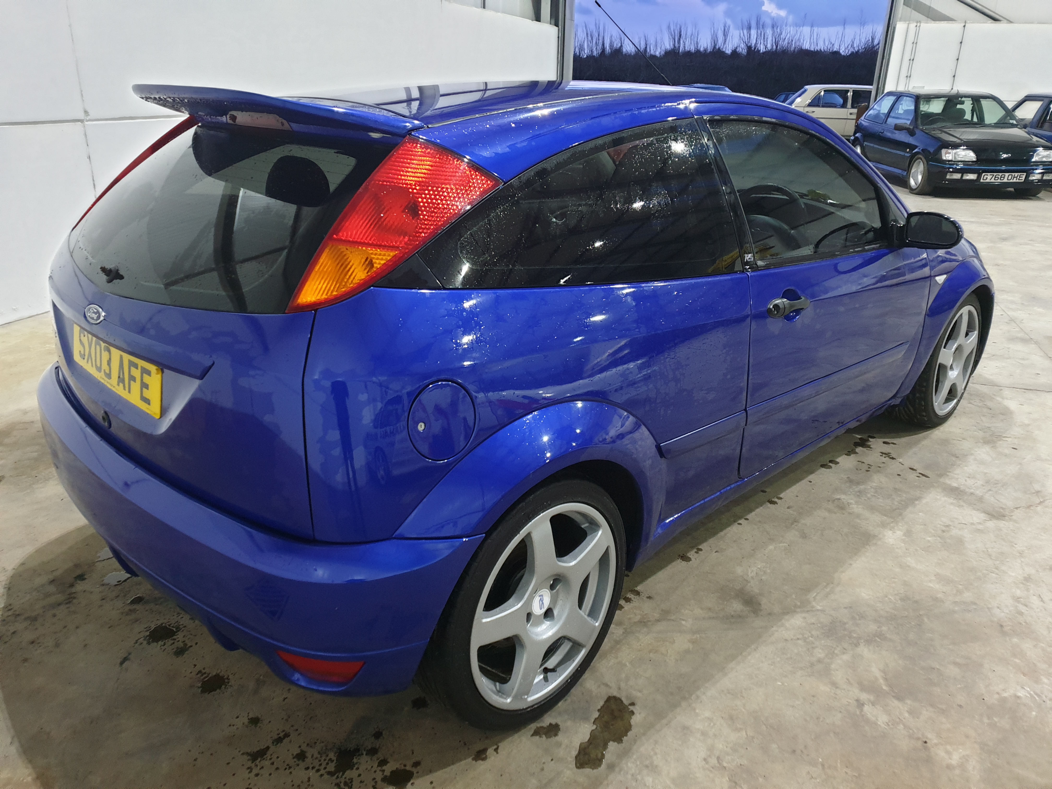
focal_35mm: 26
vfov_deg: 53.1
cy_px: 394
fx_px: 790
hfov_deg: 67.3
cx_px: 526
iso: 320
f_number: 1.5
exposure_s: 1/33
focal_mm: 4.3
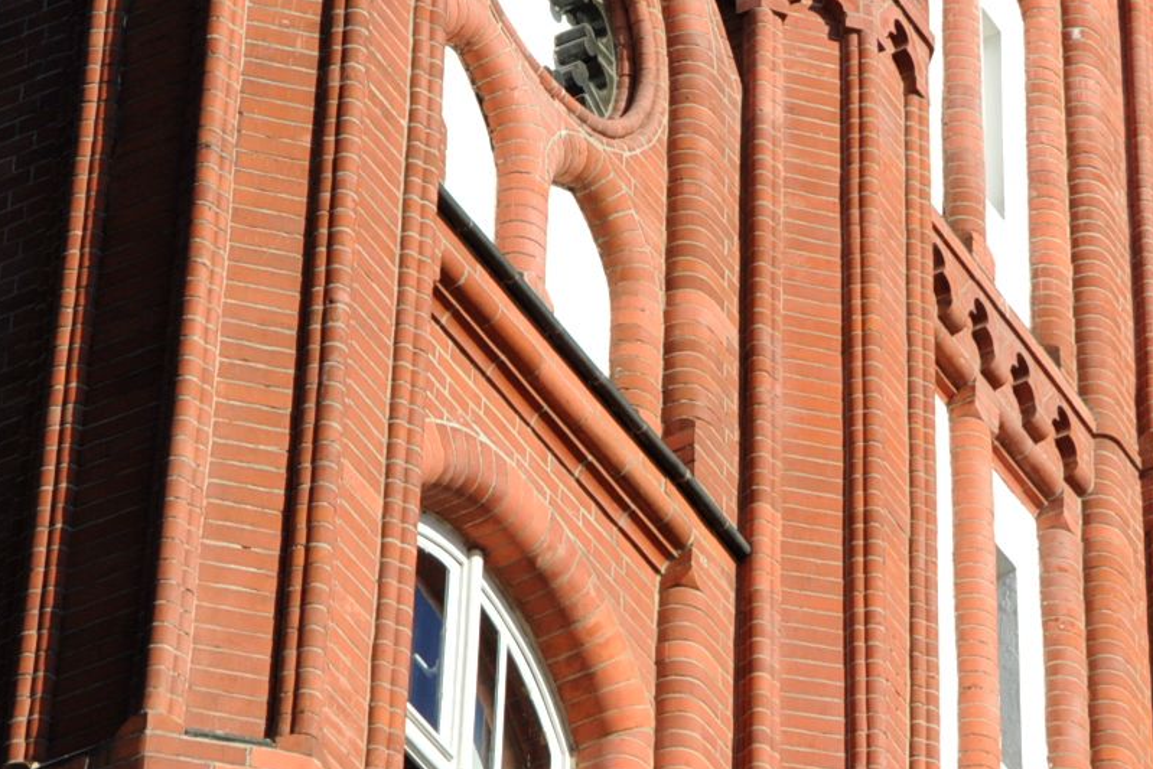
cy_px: 317
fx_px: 5285
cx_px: 1527
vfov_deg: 8.3
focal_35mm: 165
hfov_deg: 12.1
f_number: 13
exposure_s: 1/640
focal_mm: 62
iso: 800
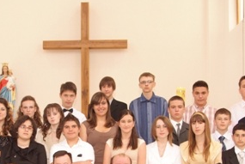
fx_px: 504
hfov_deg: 27.1
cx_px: 77
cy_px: 161
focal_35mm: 74
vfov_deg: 18.1
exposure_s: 1/142
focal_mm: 22
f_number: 3.8
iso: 500
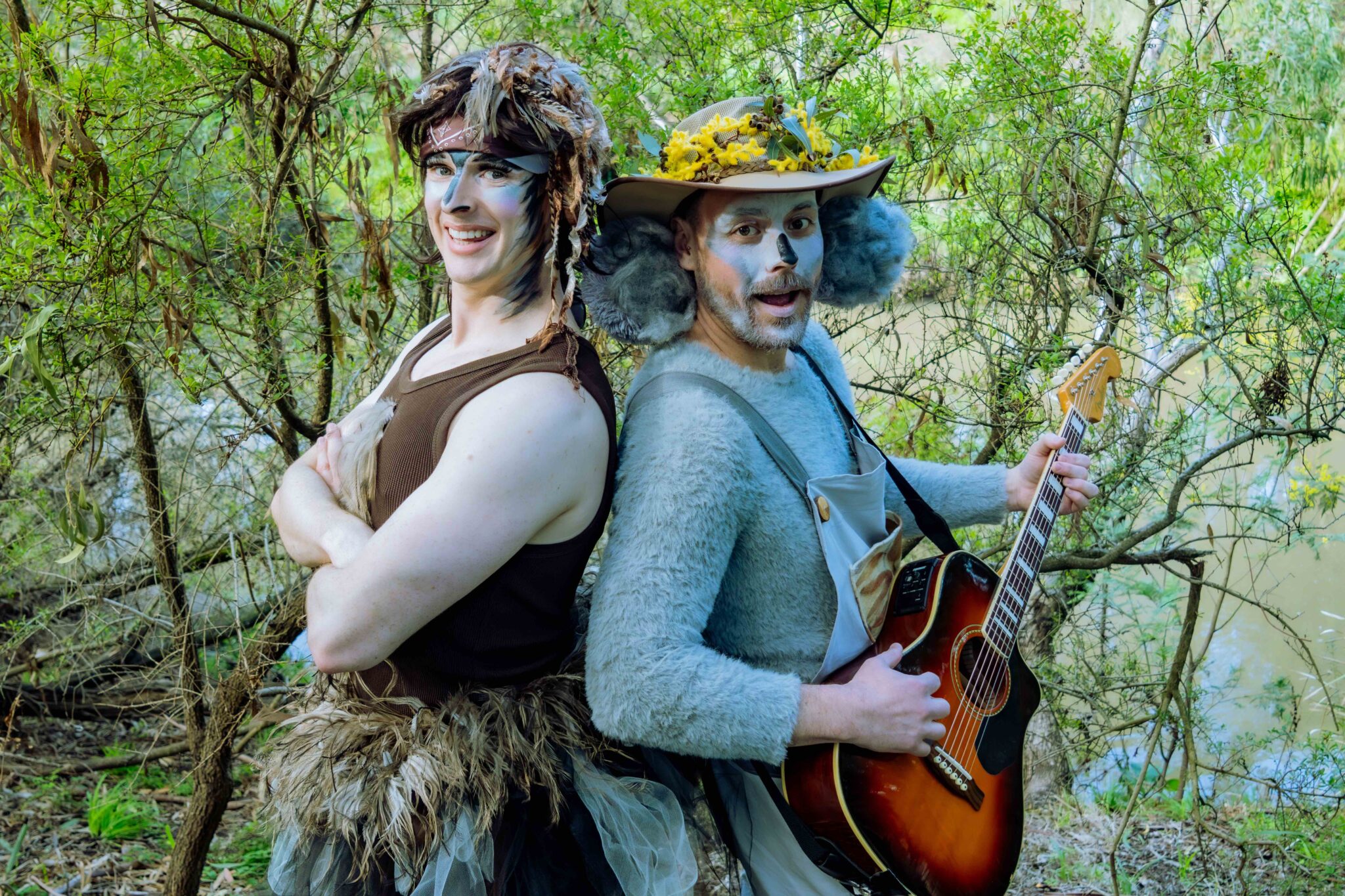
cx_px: 672
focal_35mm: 36
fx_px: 1345
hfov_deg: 53.1
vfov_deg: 36.9
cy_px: 448
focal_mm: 24
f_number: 5
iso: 1000
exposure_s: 1/200
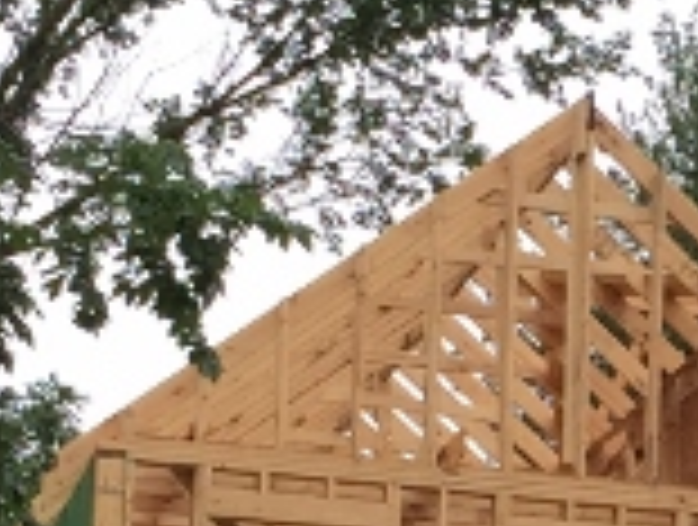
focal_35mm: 191
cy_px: 800
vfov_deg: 7.7
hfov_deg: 10.0
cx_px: 1094
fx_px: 3860
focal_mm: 4.15
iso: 32
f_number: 2.2
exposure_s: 1/460
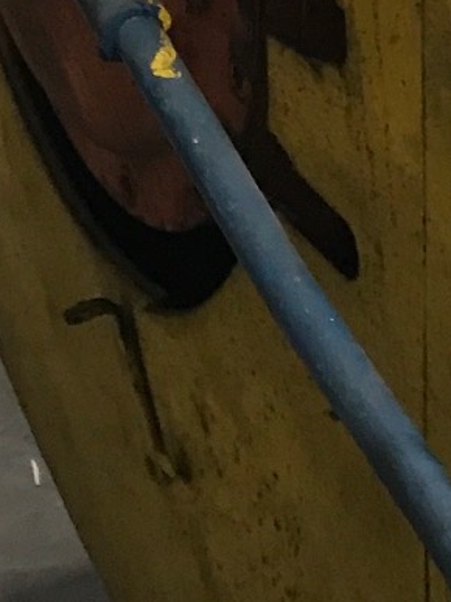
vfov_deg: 13.1
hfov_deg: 10.0
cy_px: -157
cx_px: 585
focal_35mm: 146
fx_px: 2538
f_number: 1.8
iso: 100
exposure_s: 1/13
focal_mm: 3.99
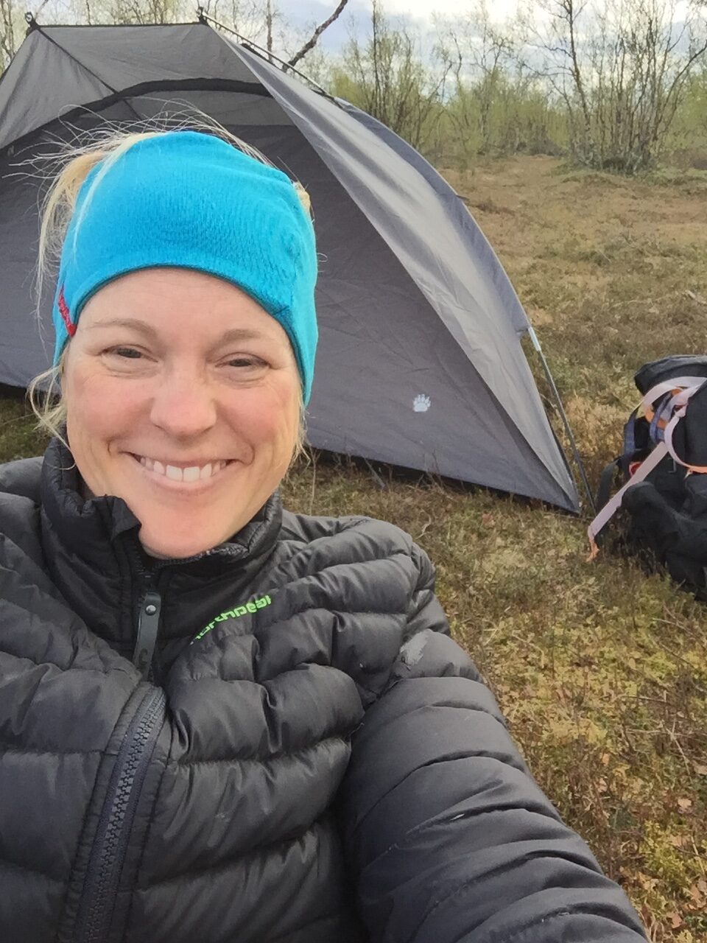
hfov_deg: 45.4
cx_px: 354
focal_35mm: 31
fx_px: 844
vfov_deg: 58.4
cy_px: 472
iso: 32
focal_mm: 2.65
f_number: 2.2
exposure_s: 1/351
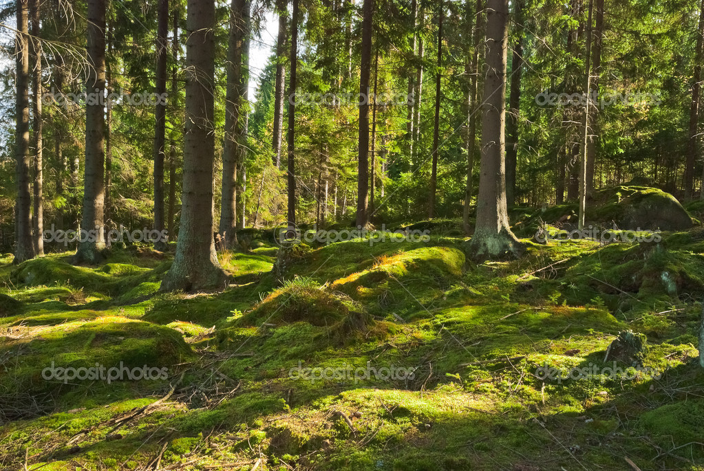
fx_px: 587
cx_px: 352
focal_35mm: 30
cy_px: 236
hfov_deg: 61.9
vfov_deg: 43.7
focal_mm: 20
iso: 200
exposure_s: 1/4
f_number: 18
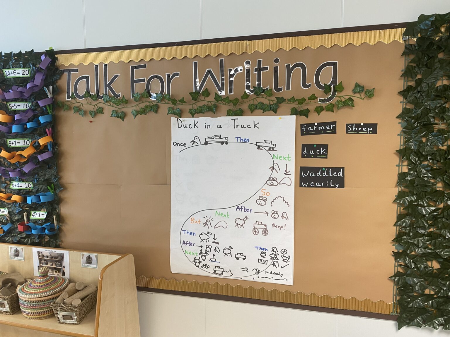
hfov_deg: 67.3
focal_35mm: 26
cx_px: 225
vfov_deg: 53.1
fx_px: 338
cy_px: 168
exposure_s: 1/50
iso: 100
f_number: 1.8
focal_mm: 4.25
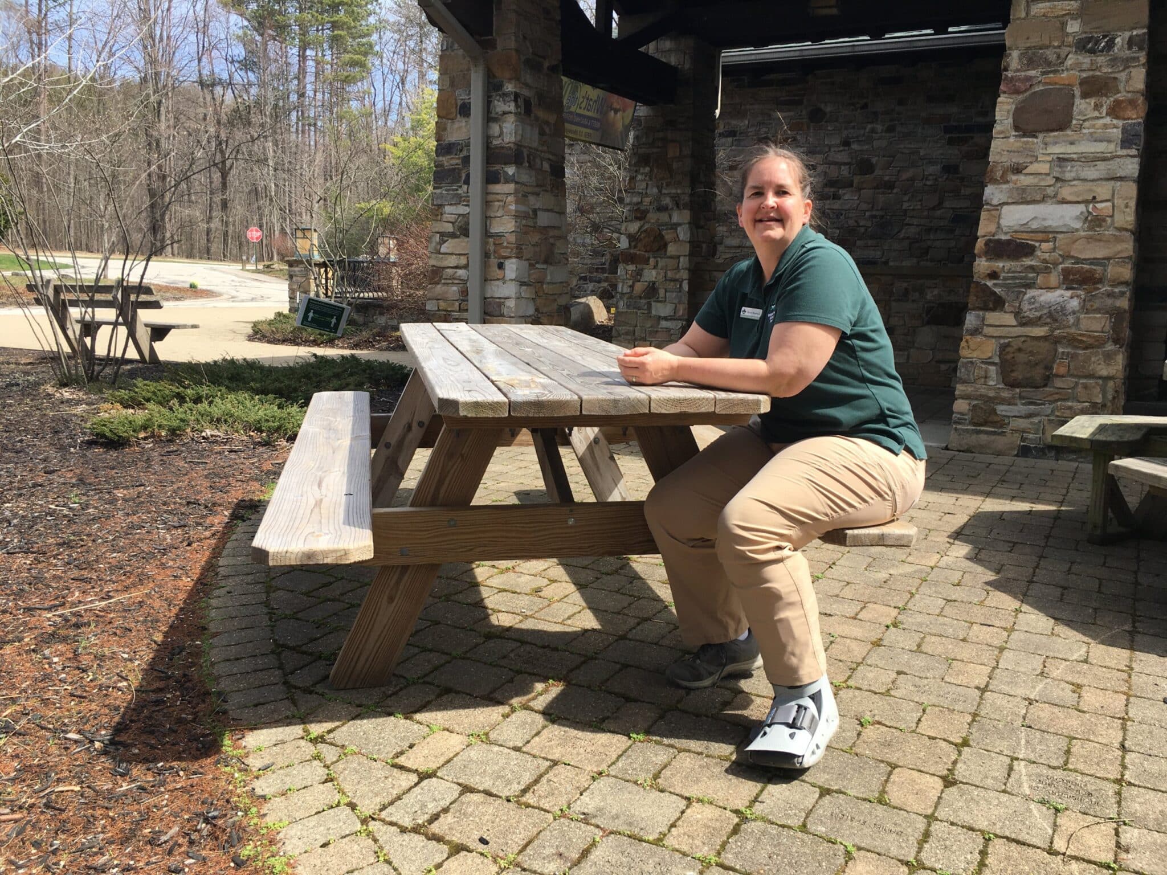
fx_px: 978
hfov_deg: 61.7
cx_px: 584
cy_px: 438
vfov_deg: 48.2
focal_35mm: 29
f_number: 2.2
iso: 25
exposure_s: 1/686
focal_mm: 4.15
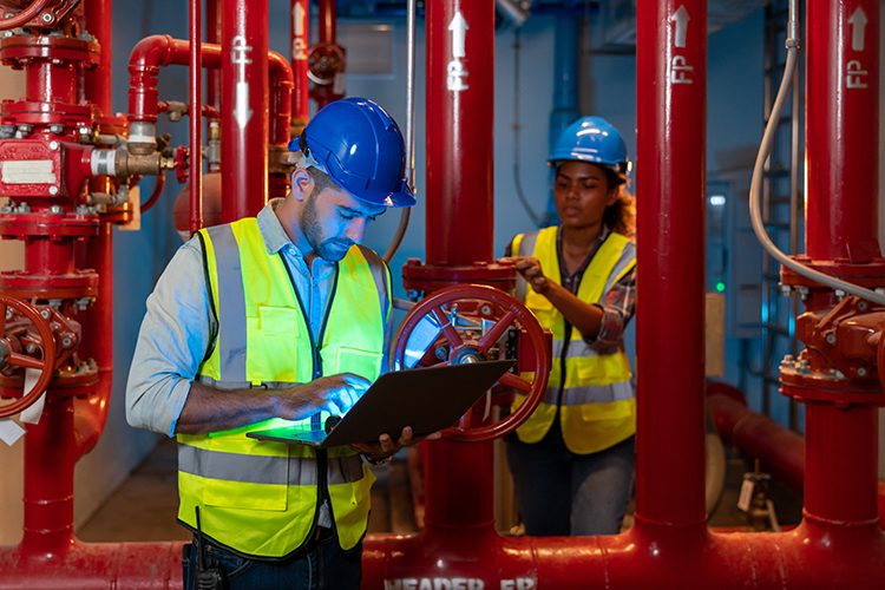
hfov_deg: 44.5
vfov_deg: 30.5
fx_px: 1082
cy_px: 295
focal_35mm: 44
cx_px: 442
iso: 1250
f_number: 2.8
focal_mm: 44
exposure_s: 1/160
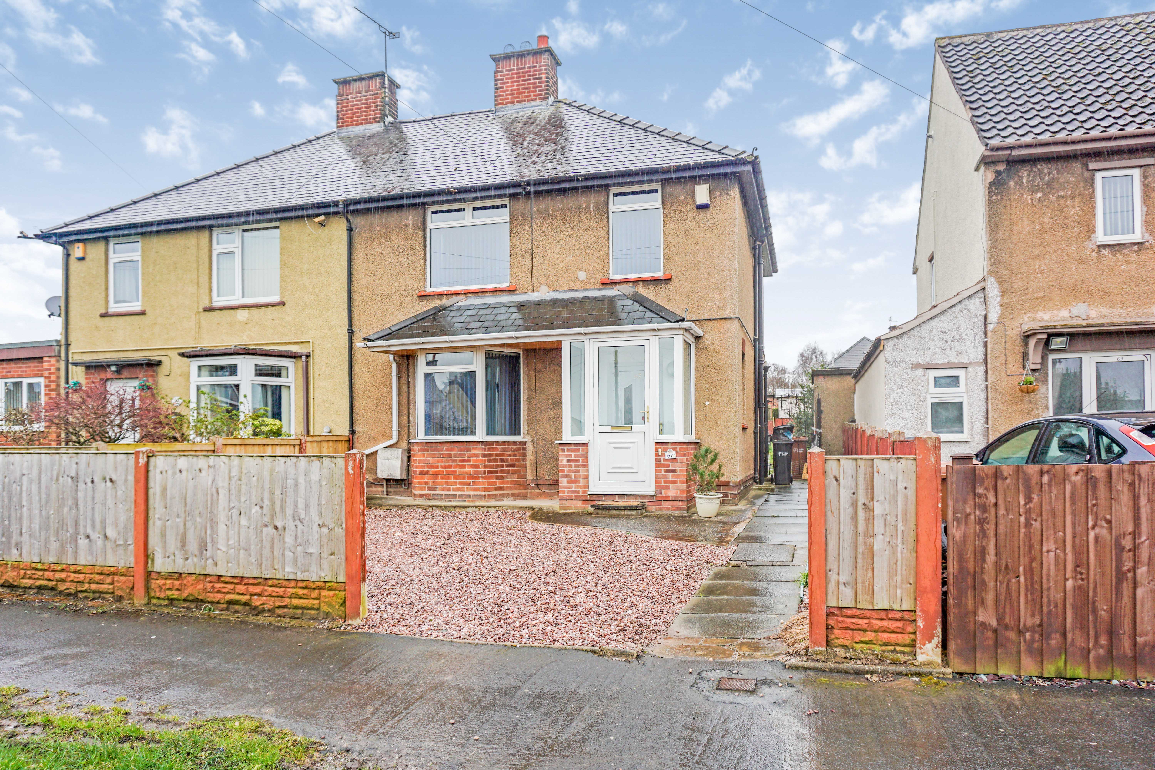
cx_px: 578
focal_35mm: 26
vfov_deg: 50.4
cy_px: 385
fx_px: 818
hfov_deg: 70.4
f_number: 4.5
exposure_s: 1/80
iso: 100
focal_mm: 17
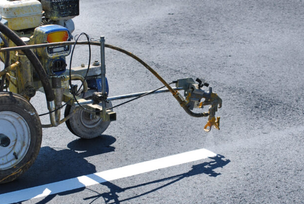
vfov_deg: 10.1
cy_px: 110
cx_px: 195
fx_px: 1157
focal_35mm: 137
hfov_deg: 15.0
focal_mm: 55
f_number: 8
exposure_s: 1/250
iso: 100
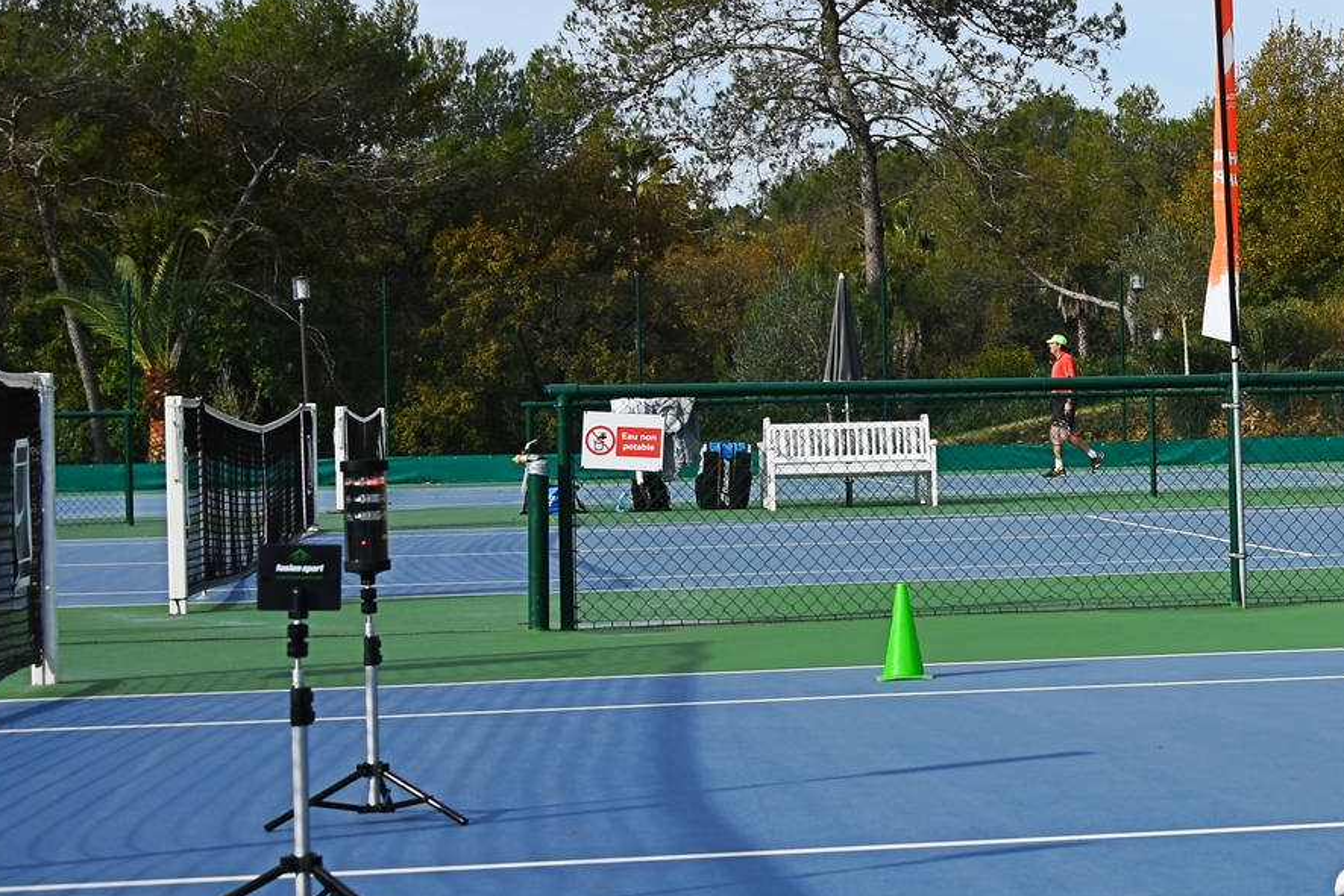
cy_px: 369
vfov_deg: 15.5
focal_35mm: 88
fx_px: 3286
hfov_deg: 22.2
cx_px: 1355
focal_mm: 26
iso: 200
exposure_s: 1/1000
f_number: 5
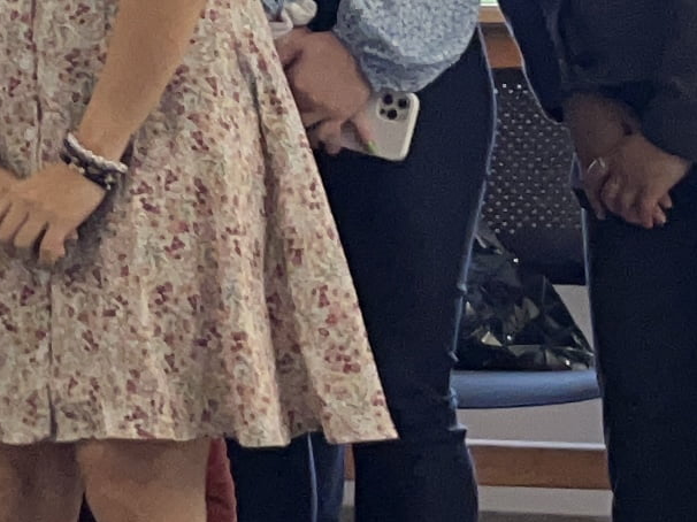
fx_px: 3482
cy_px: -432
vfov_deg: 8.3
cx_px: -847
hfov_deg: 10.2
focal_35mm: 173
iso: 125
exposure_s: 1/120
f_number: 1.6
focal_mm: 5.1
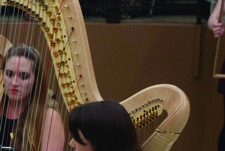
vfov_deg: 5.4
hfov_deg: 7.8
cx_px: -158
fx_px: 1602
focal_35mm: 256
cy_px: 148
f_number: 4.5
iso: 800
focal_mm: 50
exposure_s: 1/80
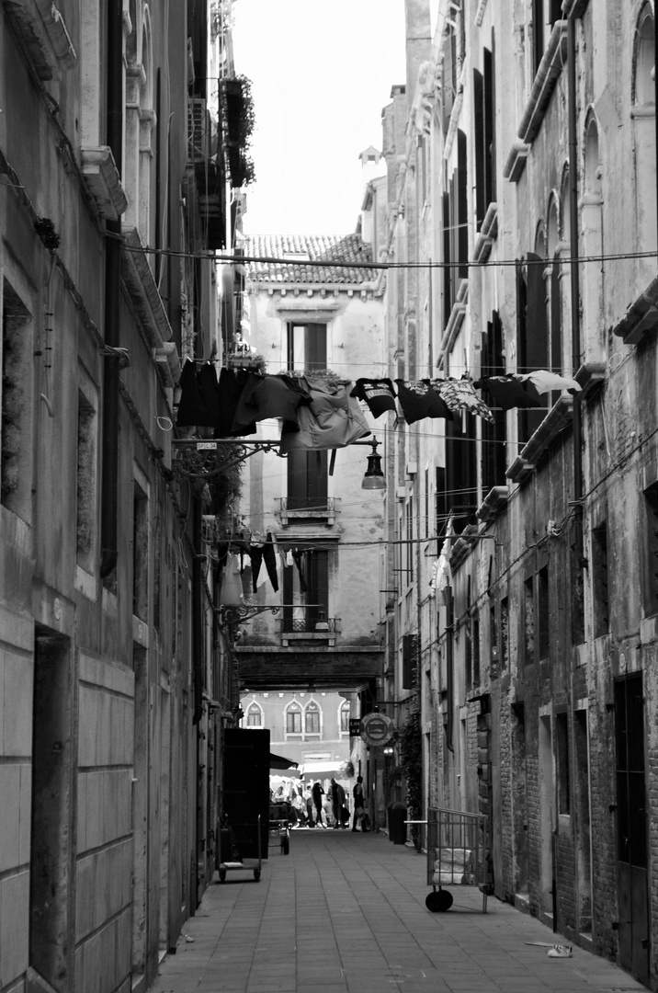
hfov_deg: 16.5
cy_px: 496
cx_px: 329
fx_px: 2270
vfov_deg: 24.7
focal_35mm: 82
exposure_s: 1/125
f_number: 5.6
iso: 250
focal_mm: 55
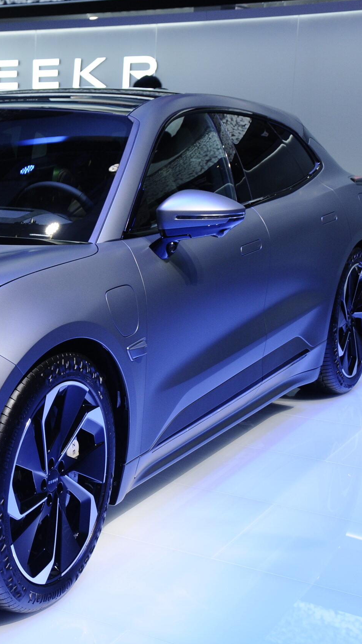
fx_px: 1058
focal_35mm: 62
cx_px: -84
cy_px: 321
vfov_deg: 33.8
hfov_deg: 18.3
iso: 400
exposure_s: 1/25
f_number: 6.3
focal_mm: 26
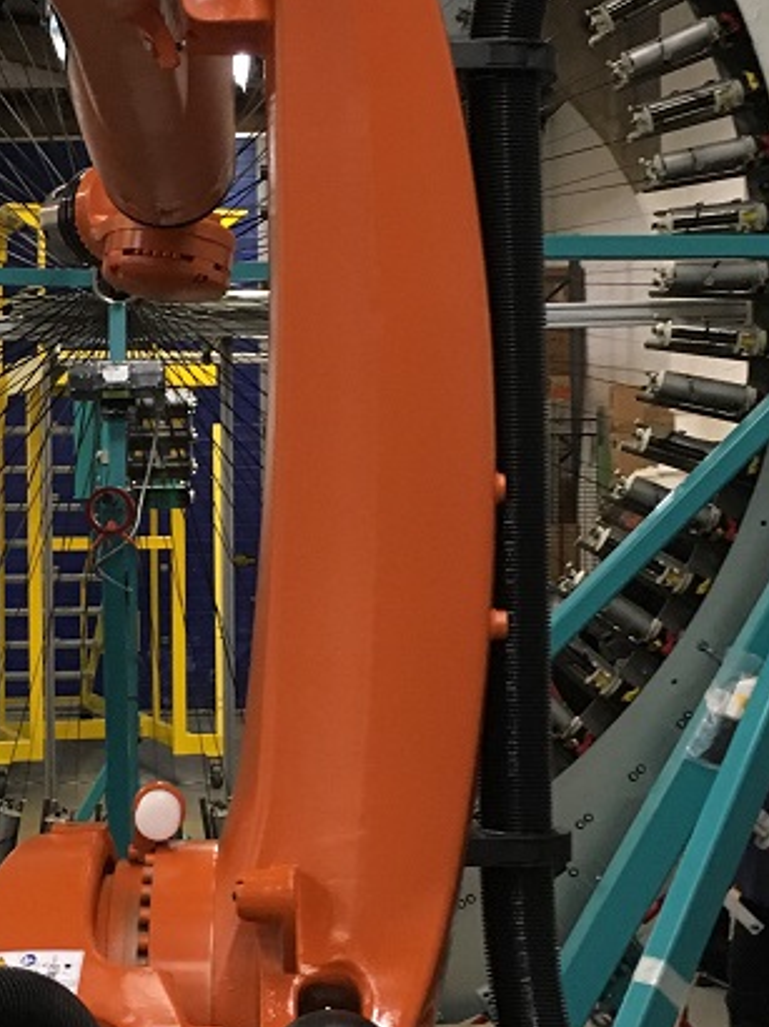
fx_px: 1957
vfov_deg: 29.4
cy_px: 458
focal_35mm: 66
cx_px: 134
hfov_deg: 21.9
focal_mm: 4.15
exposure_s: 1/25
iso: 200
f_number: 2.2
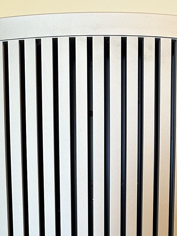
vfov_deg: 26.2
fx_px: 430
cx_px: 84
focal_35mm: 63
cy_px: 305
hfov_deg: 23.3
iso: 320
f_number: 1.78
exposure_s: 1/60
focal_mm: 6.86
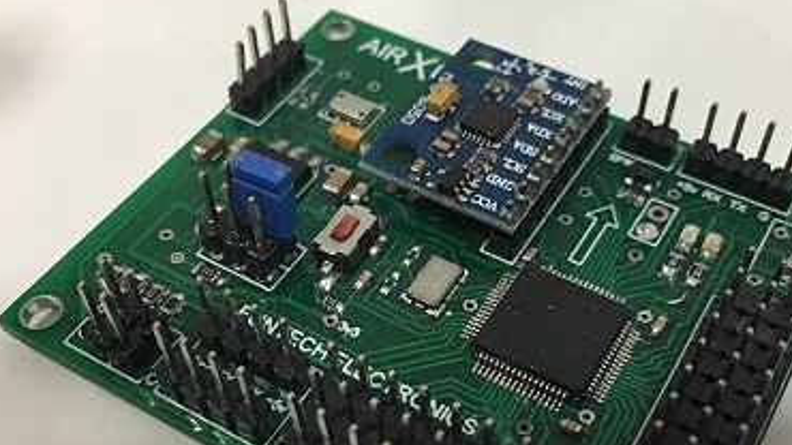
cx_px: 454
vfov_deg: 27.4
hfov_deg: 47.2
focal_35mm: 43
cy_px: 325
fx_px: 903
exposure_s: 1/17
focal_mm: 4.15
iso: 125
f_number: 2.2
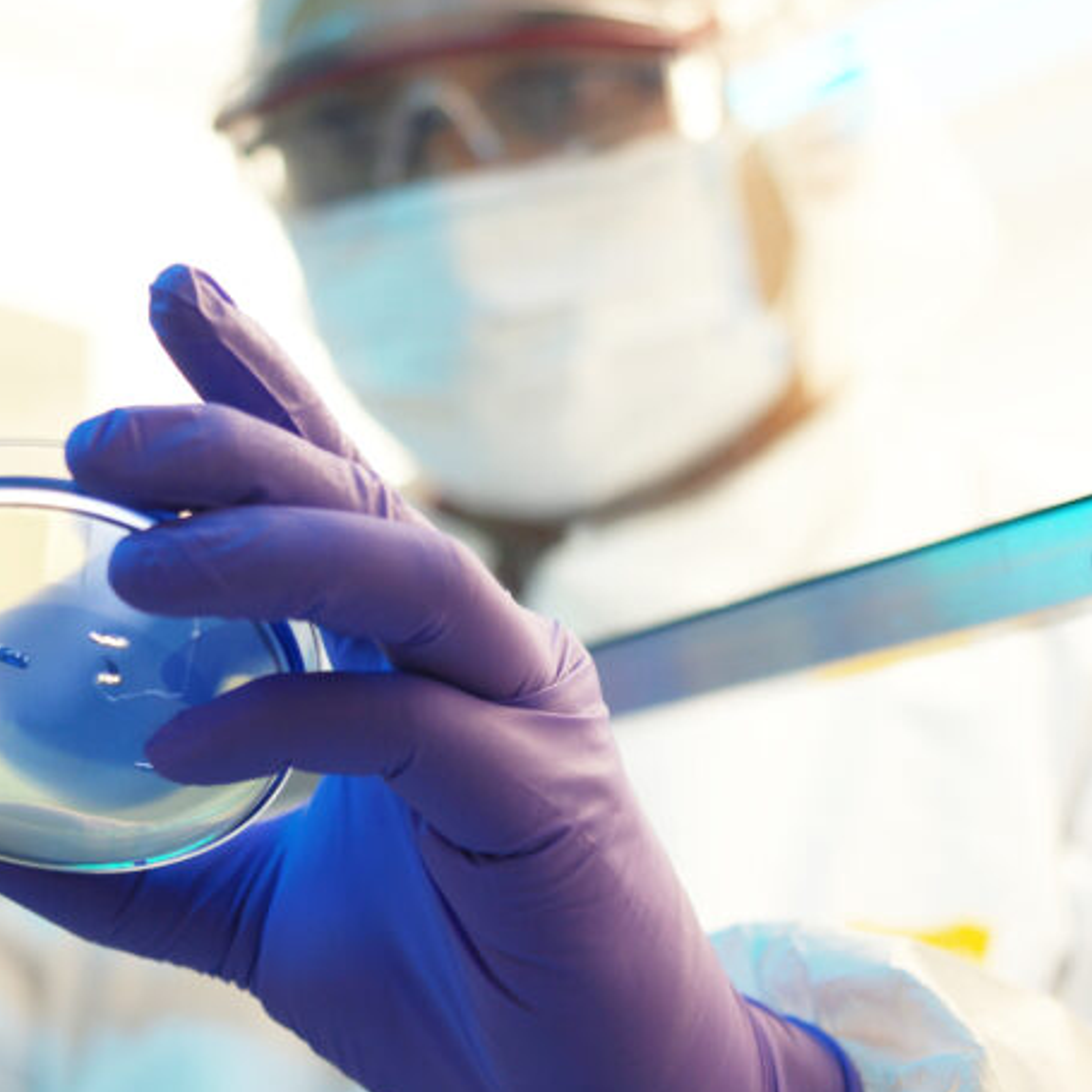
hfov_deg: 19.7
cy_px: 599
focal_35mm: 88
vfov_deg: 19.7
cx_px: 518
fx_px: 3141
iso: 250
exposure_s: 1/50
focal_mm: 30
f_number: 2
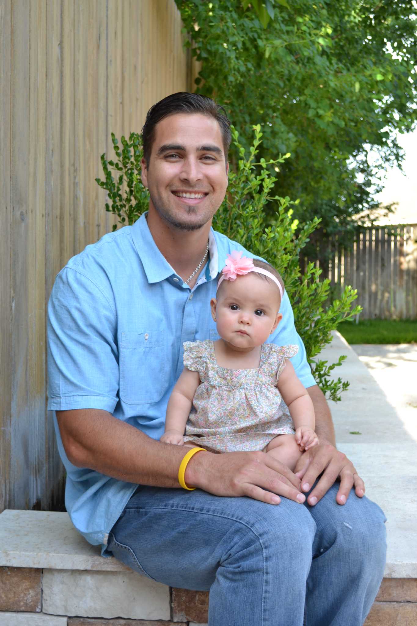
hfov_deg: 28.1
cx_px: 208
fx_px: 834
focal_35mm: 48
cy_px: 313
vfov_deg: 41.1
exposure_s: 1/60
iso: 200
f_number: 5.6
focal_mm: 32
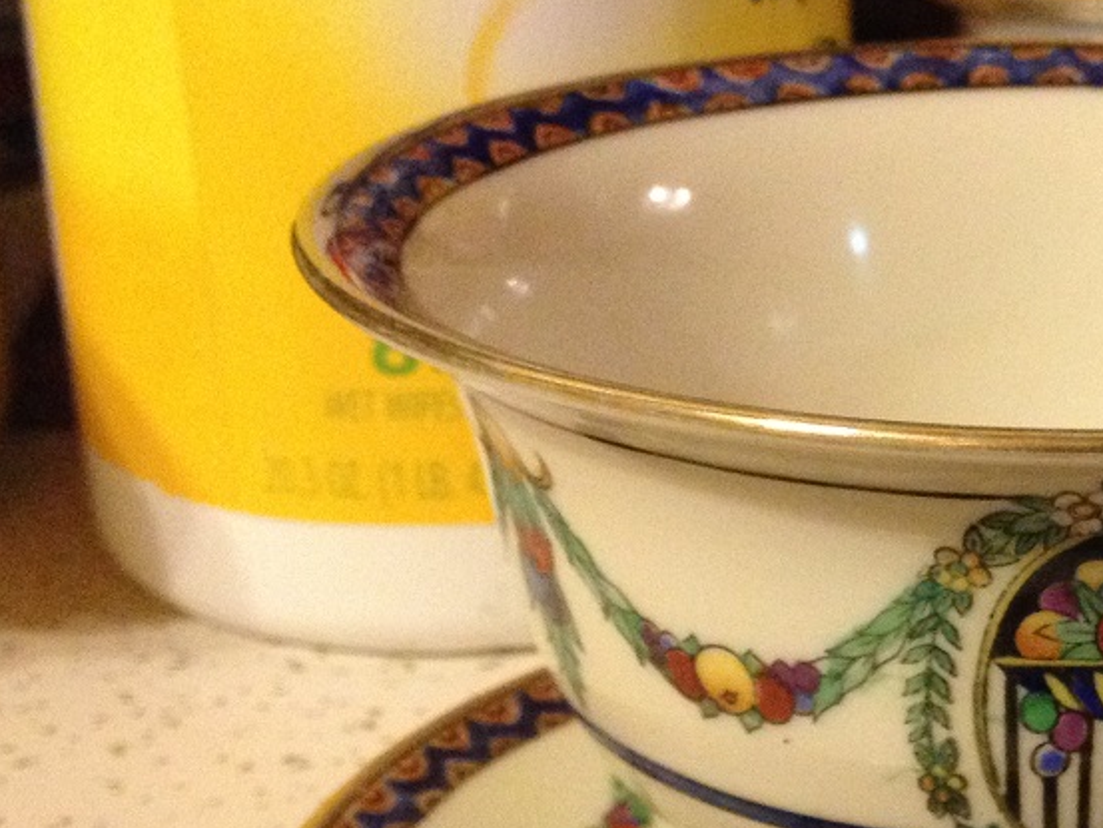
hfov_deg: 20.3
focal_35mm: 93
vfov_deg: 15.7
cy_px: 724
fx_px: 2964
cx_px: 1140
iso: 400
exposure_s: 1/20
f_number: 2.4
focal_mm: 4.28
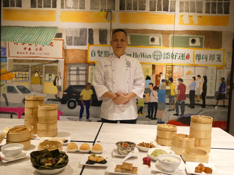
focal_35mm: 35
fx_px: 237
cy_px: 88
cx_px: 117
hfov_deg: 52.6
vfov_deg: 40.7
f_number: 3.7
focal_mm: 6.3
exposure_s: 1/80
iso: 500
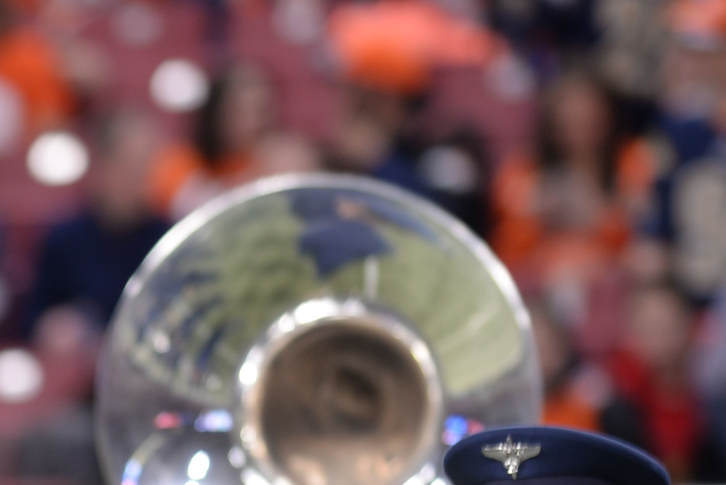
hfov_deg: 1.4
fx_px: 30215
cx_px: -601
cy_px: 928
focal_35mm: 1498
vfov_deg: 0.9
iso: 250
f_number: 3.5
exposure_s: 1/60
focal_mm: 300
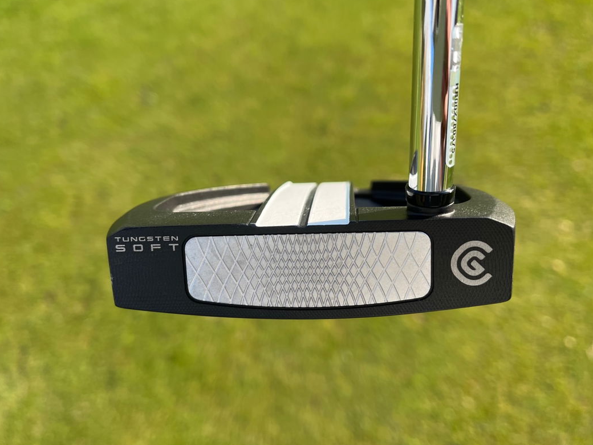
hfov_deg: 60.0
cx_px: 290
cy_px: 221
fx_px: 514
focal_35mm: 30
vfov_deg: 46.8
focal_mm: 5.1
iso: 50
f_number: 1.6
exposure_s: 1/777
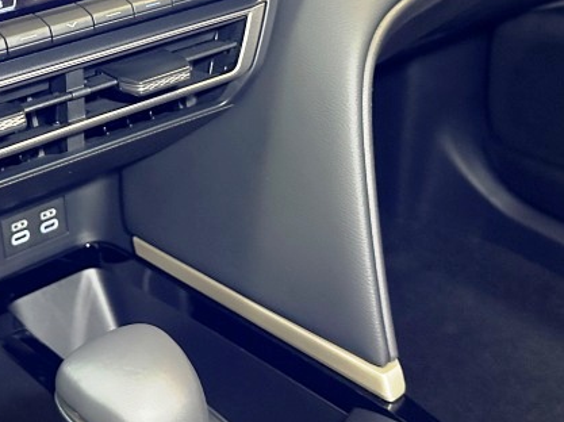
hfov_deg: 31.9
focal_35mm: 59
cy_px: 65
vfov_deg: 24.3
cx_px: 112
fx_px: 960
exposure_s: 1/40
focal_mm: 6.86
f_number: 1.78
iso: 640
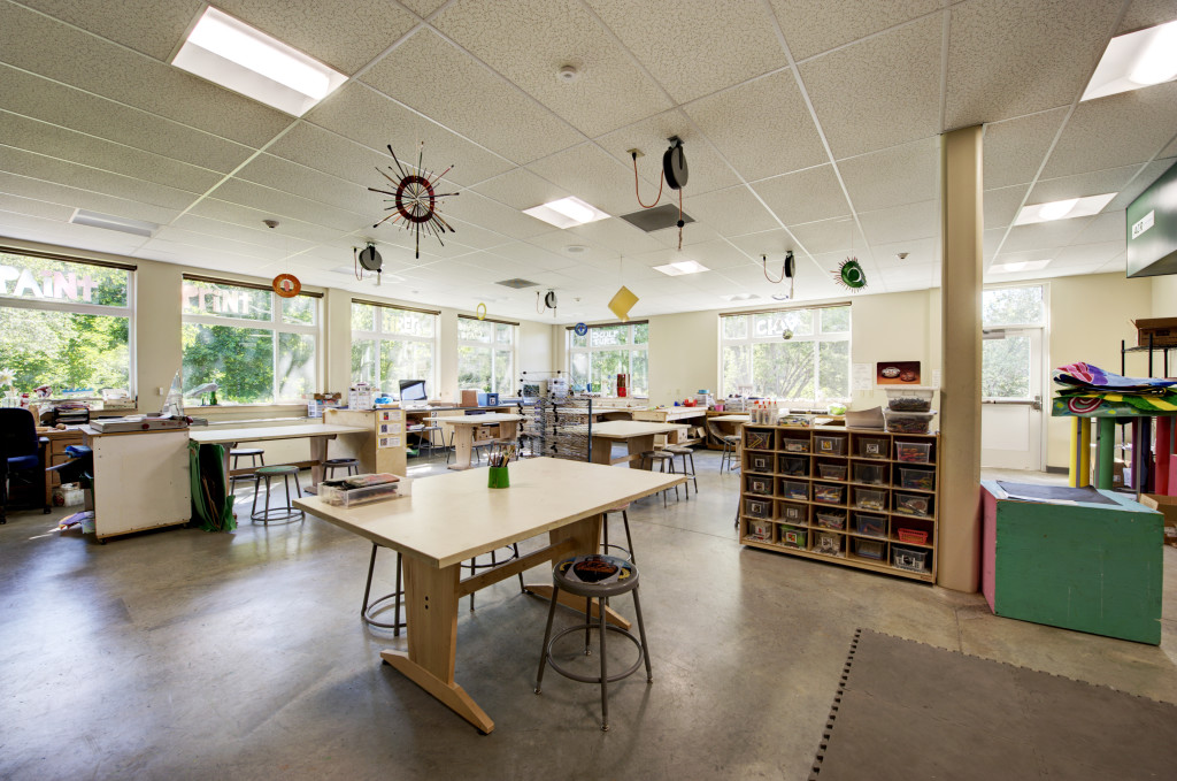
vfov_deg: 81.0
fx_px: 457
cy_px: 390
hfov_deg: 104.3
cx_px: 588
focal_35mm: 14
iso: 200
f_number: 8
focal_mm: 14
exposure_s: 1/15
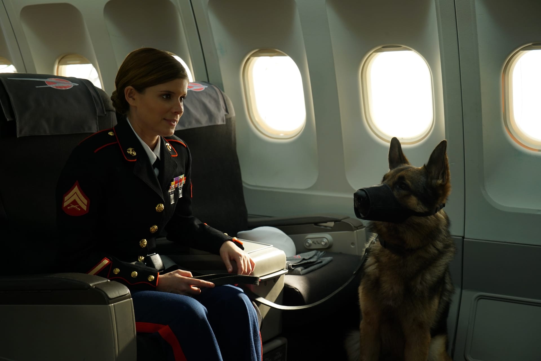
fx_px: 737
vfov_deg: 27.6
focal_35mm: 49
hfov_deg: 40.3
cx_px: 270
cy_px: 180
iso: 640
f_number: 4
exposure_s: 1/80
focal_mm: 49
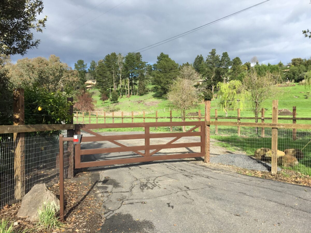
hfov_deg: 61.7
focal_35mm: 29
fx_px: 261
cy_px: 116
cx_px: 156
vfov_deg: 48.2
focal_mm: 4.15
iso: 32
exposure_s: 1/1199
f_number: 2.2
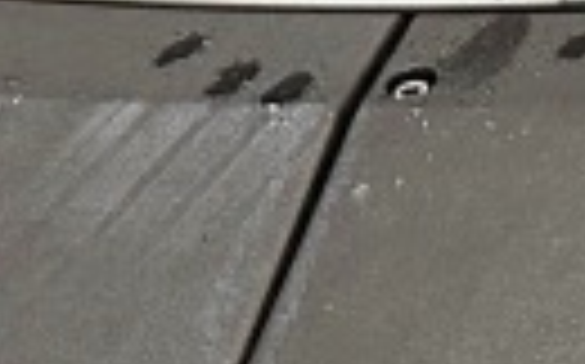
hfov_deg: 8.7
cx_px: 1724
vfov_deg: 5.4
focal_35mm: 200
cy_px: -1254
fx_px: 3186
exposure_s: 1/60
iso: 400
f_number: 1.78
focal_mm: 6.86
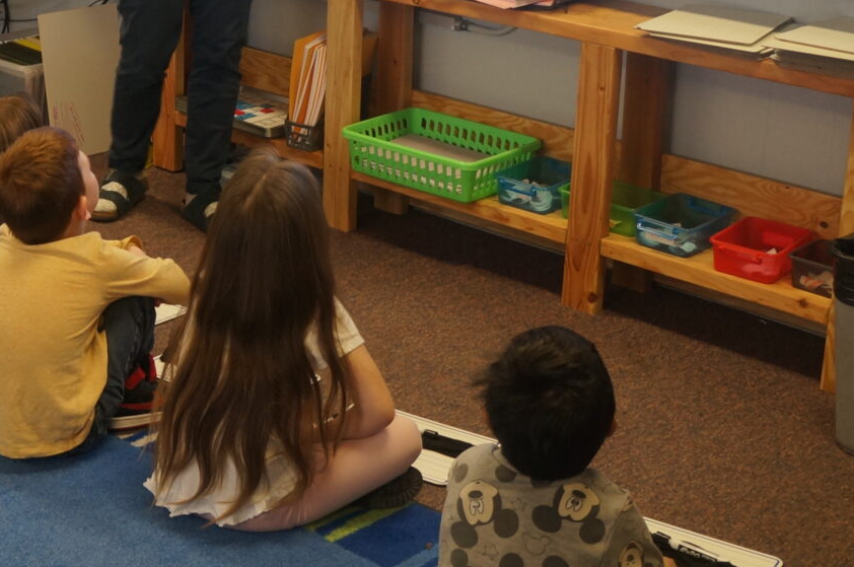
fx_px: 1729
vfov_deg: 18.2
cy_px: 32
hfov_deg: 27.0
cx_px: 126
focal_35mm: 73
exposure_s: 1/60
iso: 400
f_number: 4
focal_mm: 20
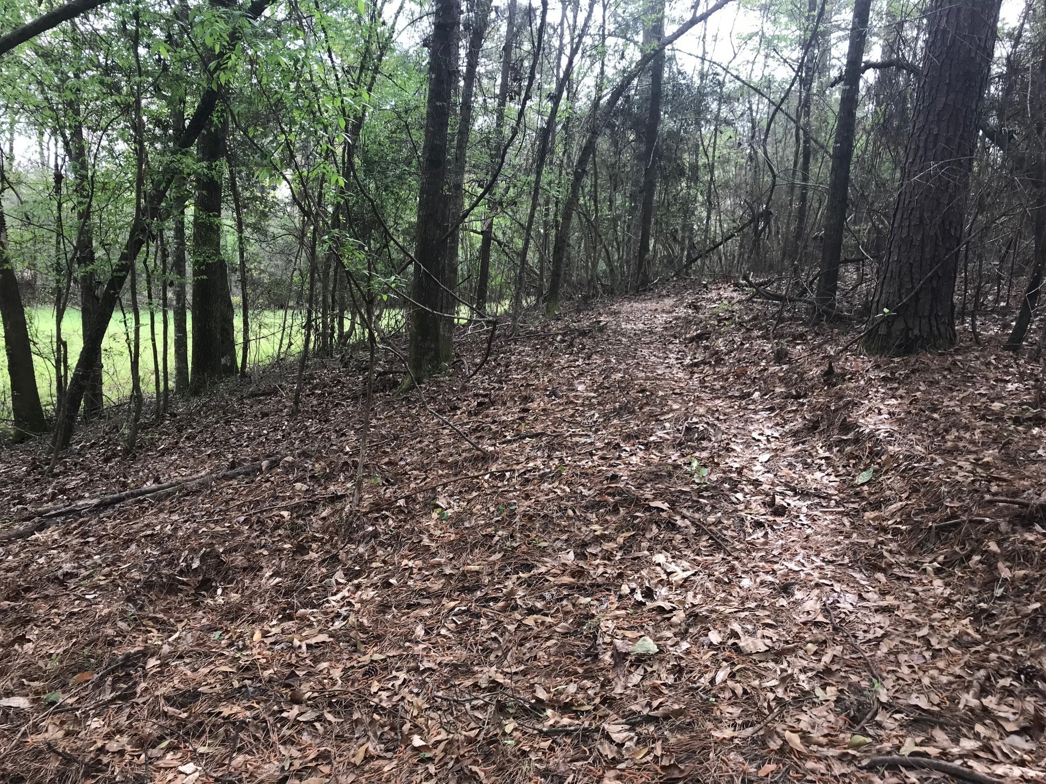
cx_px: 523
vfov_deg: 49.7
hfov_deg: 63.4
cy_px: 392
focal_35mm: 28
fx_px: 846
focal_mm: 3.99
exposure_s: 1/161
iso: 20
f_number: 1.8
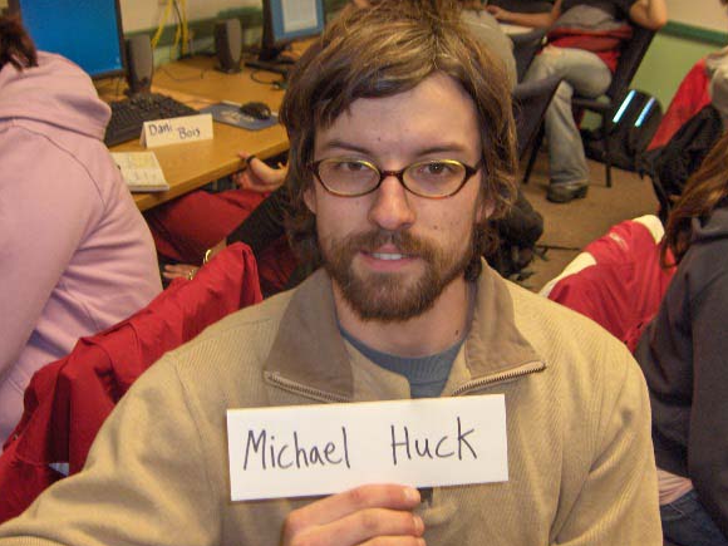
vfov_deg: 33.6
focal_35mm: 43
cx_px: 380
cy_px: 300
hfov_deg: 43.8
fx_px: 904
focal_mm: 8
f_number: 2.8
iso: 100
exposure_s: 1/60
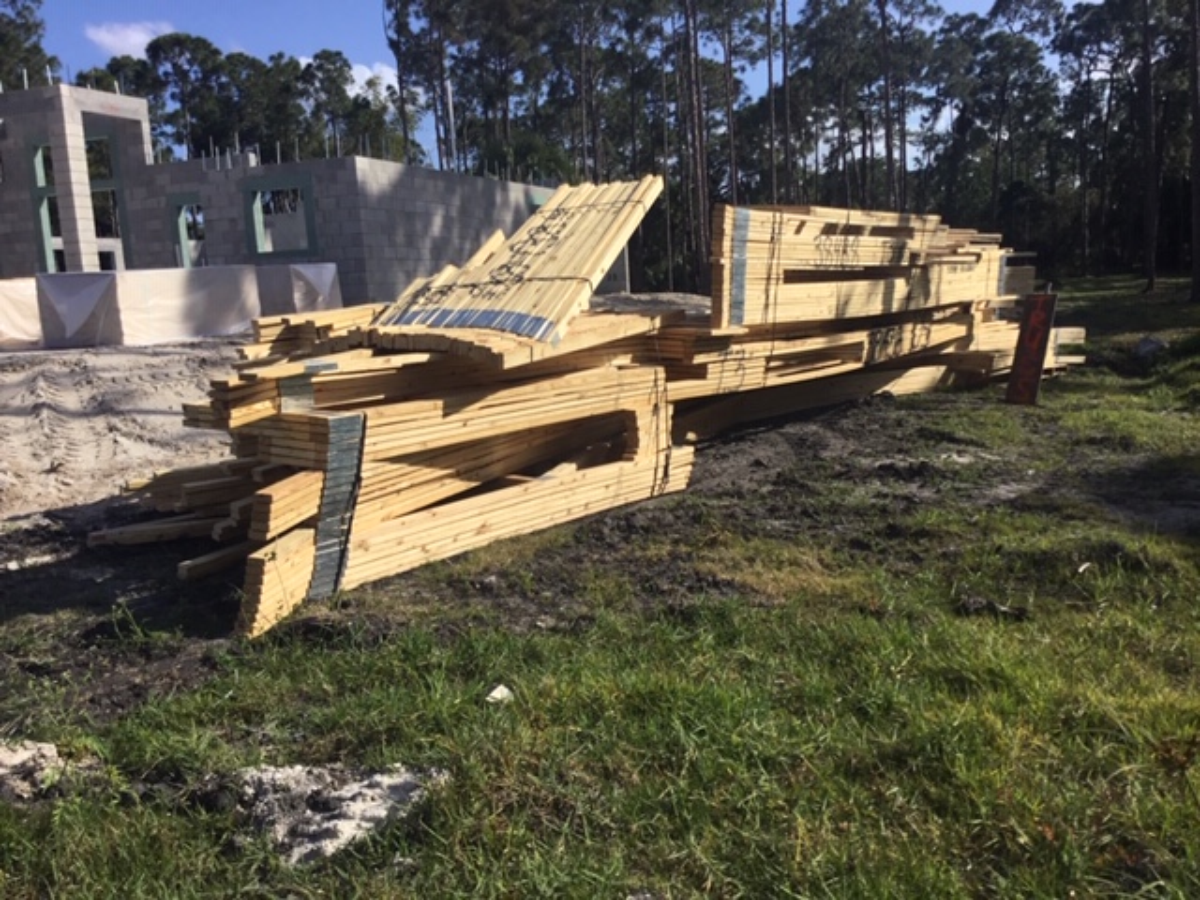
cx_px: 600
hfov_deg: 58.4
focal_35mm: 31
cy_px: 450
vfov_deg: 45.4
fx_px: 1075
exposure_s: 1/1988
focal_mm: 3.3
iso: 25
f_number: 2.4
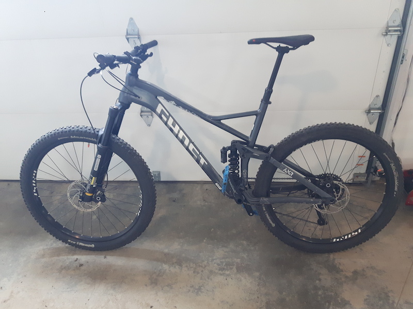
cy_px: 154
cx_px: 206
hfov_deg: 58.4
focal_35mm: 31
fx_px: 370
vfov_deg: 45.4
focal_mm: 3.7
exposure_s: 1/17
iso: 200
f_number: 1.9
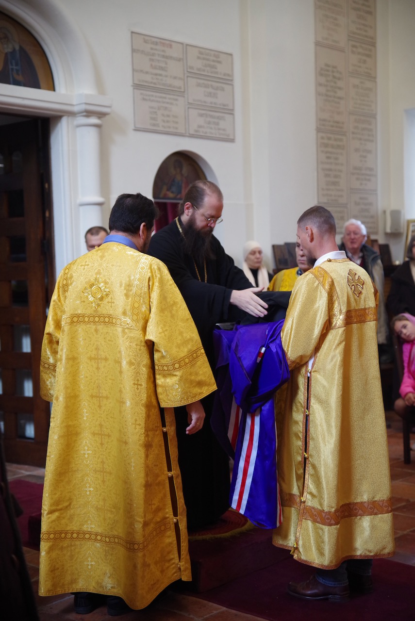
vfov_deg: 36.2
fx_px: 950
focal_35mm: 55
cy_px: 310
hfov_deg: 24.7
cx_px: 208
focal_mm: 55
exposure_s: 1/80
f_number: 2.8
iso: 3200
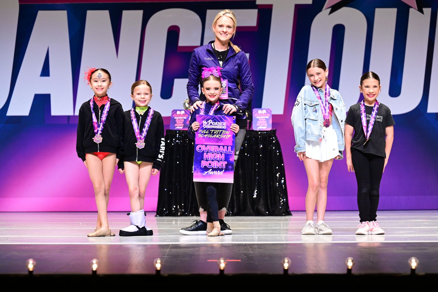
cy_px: 146
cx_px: 219
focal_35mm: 150
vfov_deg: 9.1
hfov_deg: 13.7
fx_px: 1825
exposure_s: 1/400
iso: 3200
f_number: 5
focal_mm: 150
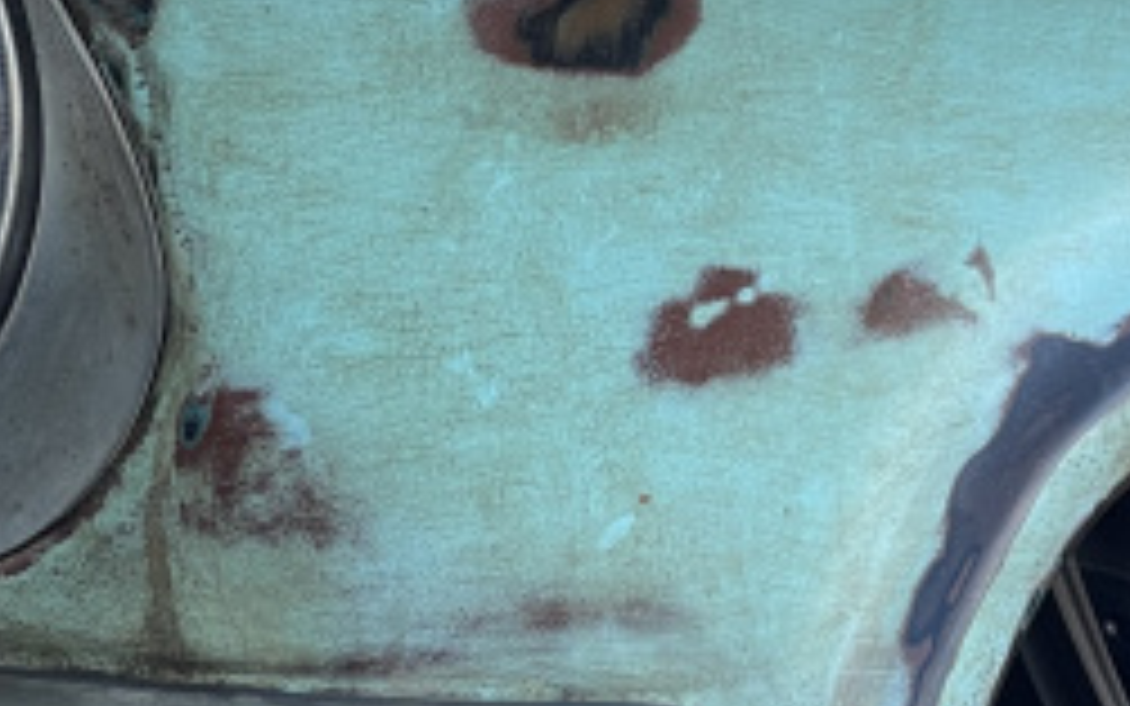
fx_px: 6653
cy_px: 791
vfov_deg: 6.1
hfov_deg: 9.7
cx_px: 963
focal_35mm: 216
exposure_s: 1/119
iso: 20
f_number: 2.2
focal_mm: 7.5
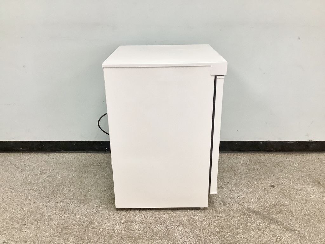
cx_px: 162
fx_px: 291
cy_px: 122
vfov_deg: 45.4
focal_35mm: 31
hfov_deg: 58.4
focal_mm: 3.3
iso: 125
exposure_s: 1/60
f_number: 2.4
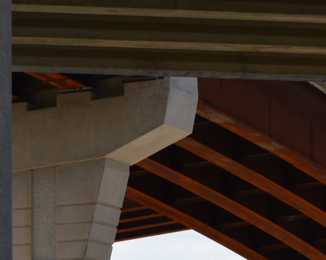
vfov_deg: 6.0
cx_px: 374
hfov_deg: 7.5
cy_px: 221
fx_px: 2465
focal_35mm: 256
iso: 200
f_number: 10
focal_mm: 55
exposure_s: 1/250
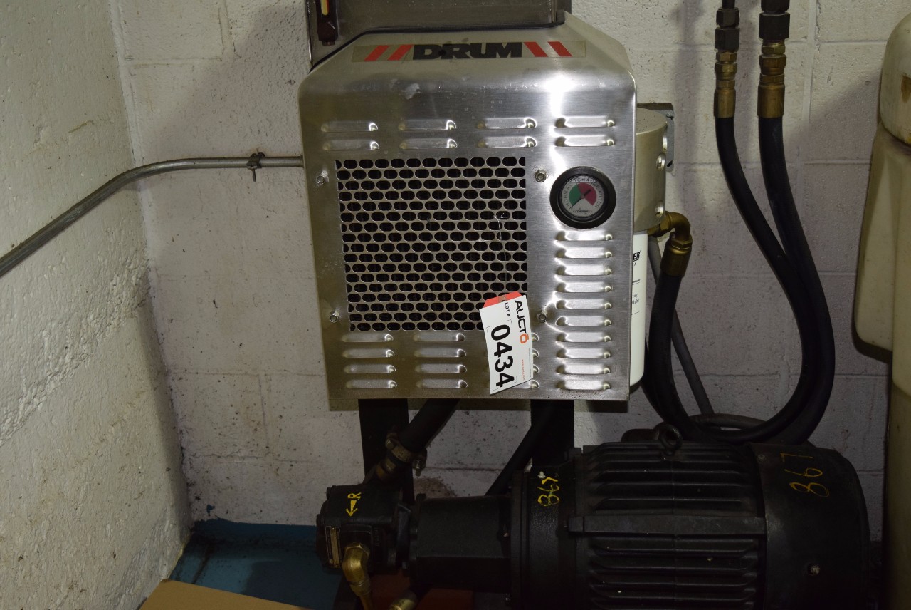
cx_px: 456
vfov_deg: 30.9
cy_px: 305
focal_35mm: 44
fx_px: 1102
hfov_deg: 44.9
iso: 1100
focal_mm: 29
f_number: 4.2
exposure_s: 1/60
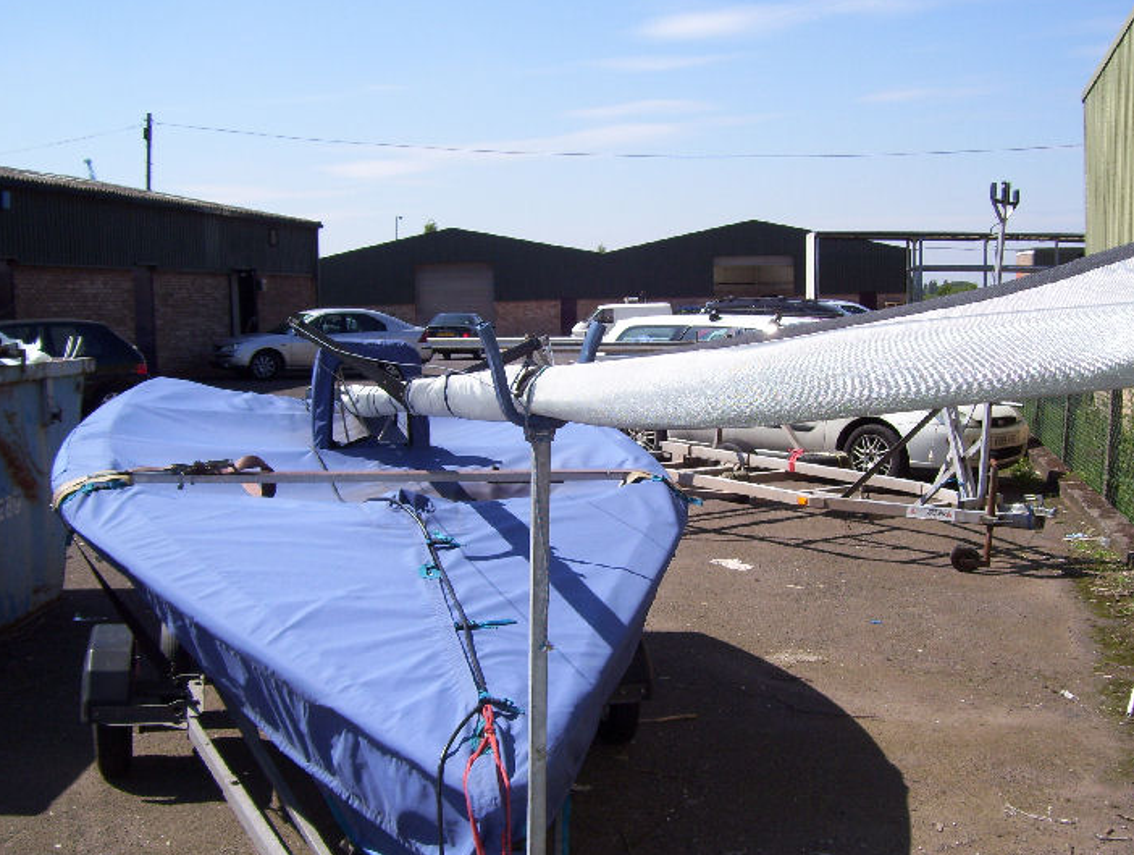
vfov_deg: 35.2
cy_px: 428
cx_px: 628
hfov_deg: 45.6
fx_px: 1345
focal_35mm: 41
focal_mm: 6
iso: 80
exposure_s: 1/640
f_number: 4.8
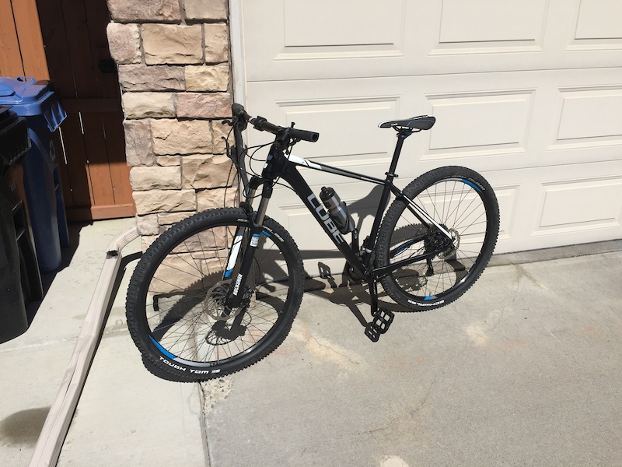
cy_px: 234
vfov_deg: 48.2
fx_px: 521
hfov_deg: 61.7
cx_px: 311
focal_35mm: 29
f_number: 2.2
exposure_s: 1/3968
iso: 32
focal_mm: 4.15
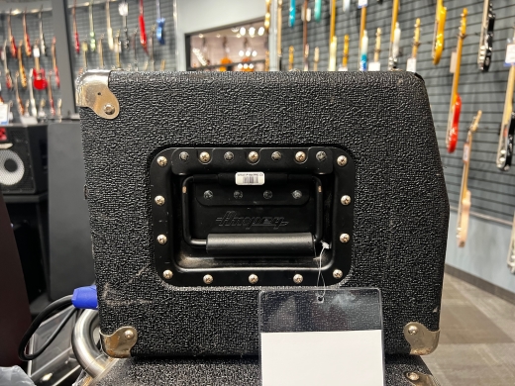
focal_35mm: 26
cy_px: 193
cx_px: 258
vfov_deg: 53.1
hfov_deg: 67.3
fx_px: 387
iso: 250
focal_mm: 5.7
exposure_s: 1/60
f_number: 1.5
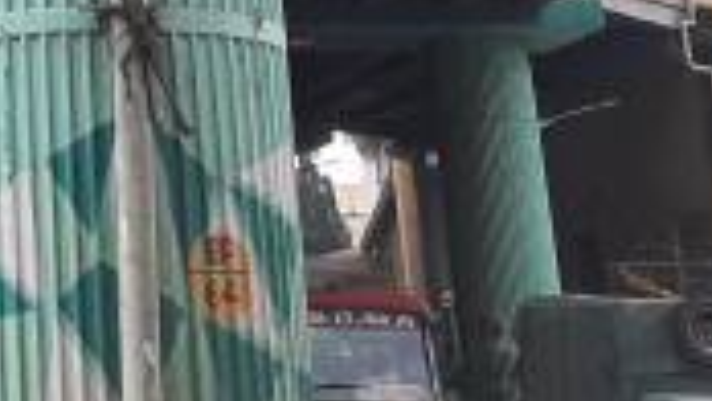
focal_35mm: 104
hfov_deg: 19.4
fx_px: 1964
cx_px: -139
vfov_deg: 10.5
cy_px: -446
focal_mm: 3.93
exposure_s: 1/185
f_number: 1.7
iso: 40
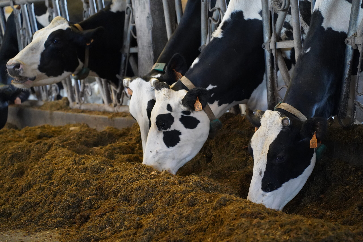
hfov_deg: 27.0
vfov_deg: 18.2
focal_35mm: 75
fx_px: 756
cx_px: 182
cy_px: 121
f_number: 2.8
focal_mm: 75
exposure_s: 1/160
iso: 8000
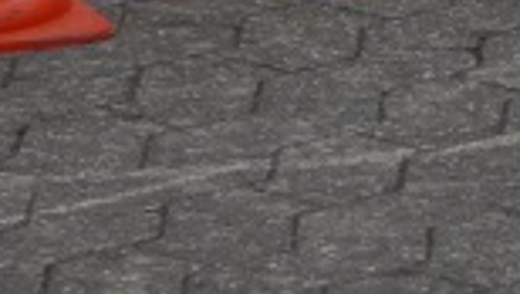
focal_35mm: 590
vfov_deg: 2.1
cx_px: 1202
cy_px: -498
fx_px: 8144
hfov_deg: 3.6
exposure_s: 1/500
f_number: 10
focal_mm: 78
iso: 400
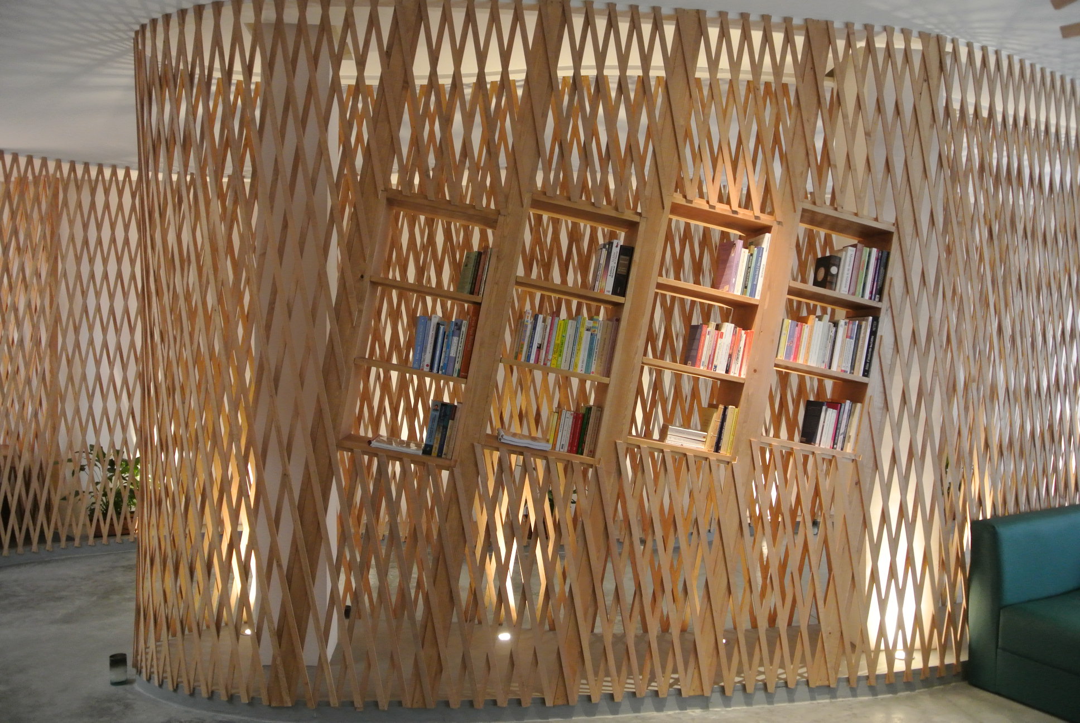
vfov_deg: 48.0
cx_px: 540
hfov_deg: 67.3
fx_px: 811
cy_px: 362
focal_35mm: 27
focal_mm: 10
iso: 800
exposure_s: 1/25
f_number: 3.5
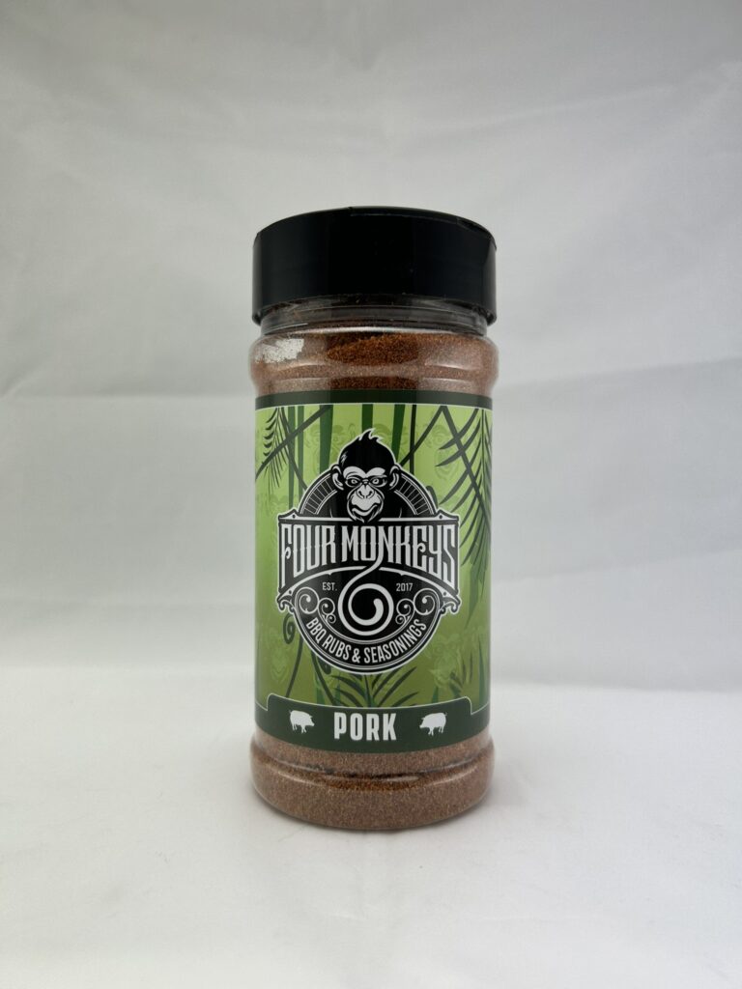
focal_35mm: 26
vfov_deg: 67.3
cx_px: 371
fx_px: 743
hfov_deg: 53.1
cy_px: 494
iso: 50
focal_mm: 5.7
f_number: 1.5
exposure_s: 1/418
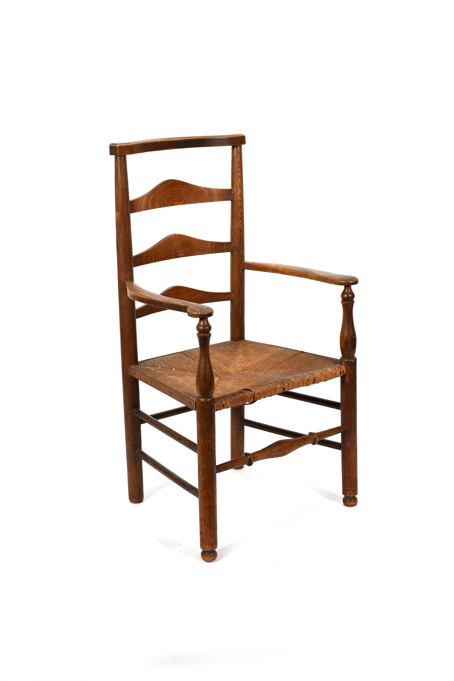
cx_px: 227
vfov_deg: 35.1
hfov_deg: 23.8
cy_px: 340
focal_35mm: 57
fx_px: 1078
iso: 100
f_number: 5.6
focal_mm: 38
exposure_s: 1/125
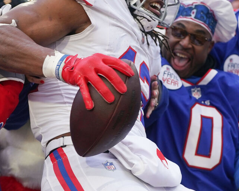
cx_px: 105
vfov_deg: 11.9
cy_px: 123
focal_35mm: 130
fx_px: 920
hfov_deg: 14.8
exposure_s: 1/1600
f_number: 2.5
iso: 1000
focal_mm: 50
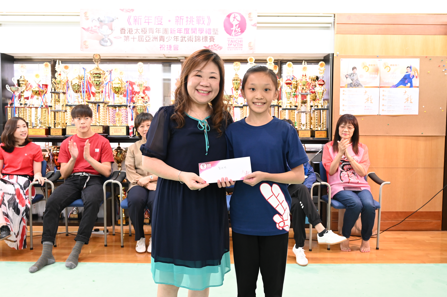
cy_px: 148
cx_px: 224
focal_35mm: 34
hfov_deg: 55.8
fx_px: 422
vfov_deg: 38.8
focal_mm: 34
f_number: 5.6
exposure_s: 1/60
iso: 2500
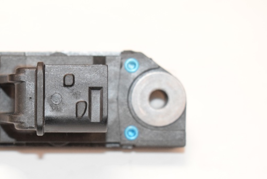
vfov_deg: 10.7
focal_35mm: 129
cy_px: 105
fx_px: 956
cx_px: 63
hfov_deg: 15.8
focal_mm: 55
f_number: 7.1
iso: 3200
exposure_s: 1/160
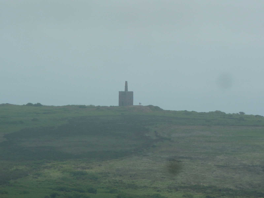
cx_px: 132
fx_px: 3043
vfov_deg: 3.7
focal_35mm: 399
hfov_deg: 5.0
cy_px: 99
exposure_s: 1/640
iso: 80
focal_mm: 49.2
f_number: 5.6
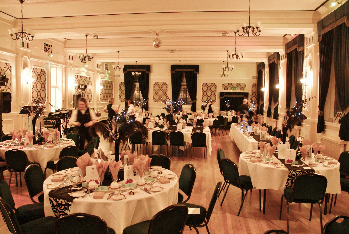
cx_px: 174
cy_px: 117
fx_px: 262
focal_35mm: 27
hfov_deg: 67.3
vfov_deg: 48.0
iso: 400
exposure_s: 1/8
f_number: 3.5
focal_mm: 18
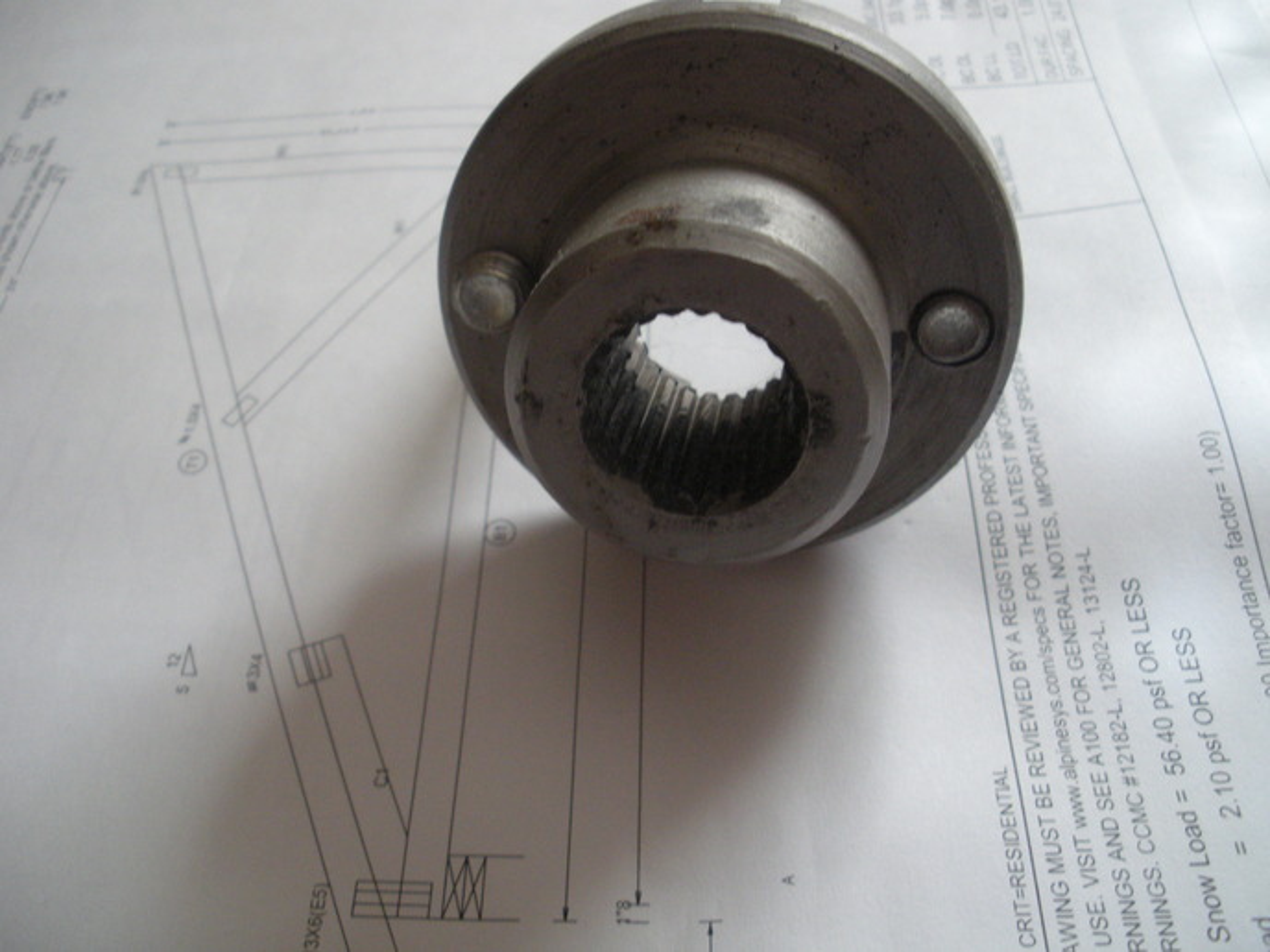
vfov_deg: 39.7
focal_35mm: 36
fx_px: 1321
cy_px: 476
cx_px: 635
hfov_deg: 51.4
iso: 282
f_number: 3.5
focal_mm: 6.3
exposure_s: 1/60
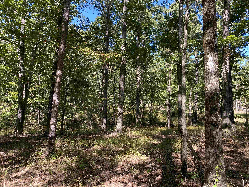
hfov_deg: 67.3
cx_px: 124
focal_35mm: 26
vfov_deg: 53.1
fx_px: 187
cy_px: 94
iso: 32
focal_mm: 4.25
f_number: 1.8
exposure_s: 1/192
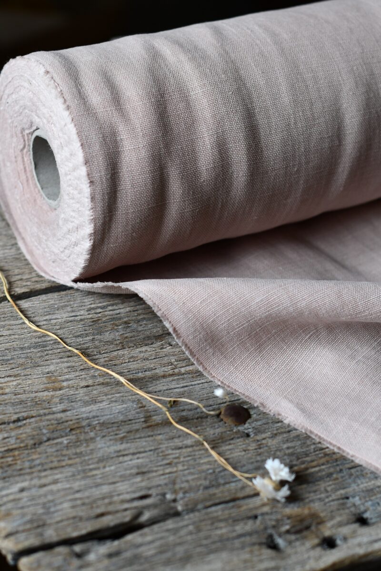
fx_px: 1191
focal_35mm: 75
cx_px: 190
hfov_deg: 18.2
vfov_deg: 27.0
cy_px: 286
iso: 560
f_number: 2.8
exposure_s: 1/250
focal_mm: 50
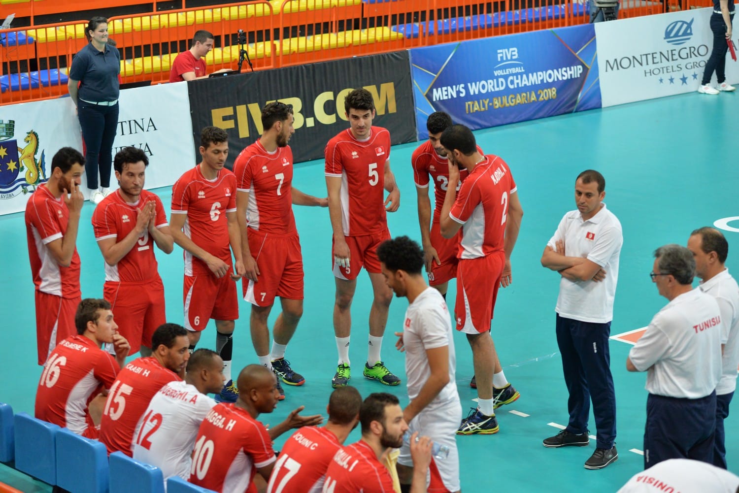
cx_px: 370
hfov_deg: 20.4
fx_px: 2053
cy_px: 246
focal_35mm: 100
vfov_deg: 13.7
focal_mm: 100
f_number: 3.5
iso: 3200
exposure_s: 1/640
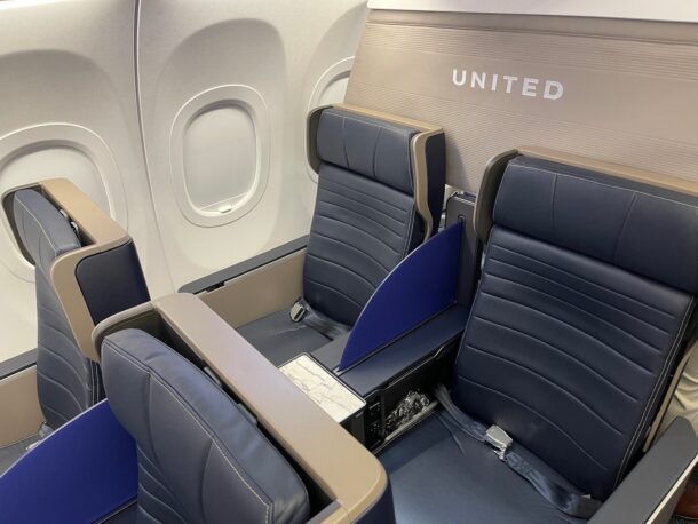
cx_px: 349
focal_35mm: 26
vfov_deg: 53.1
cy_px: 262
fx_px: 524
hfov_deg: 67.3
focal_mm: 5.1
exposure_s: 1/52
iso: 160
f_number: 1.6
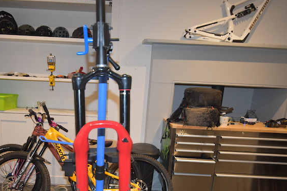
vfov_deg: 42.7
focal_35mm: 30
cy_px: 134
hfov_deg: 61.2
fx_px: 239
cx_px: 109
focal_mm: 14
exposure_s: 1/30
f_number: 4
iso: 1250
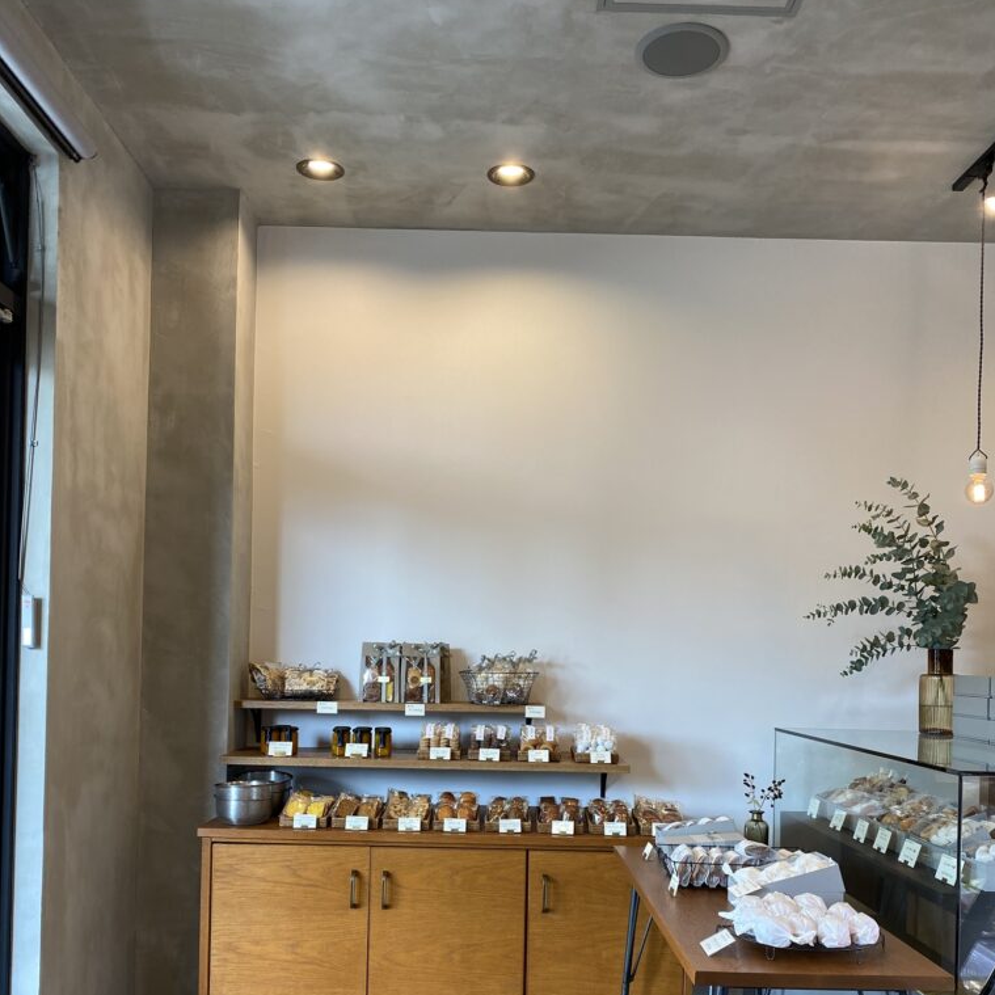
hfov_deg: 52.5
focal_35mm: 31
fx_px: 1008
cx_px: 502
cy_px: 658
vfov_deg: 51.6
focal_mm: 4.25
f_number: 1.8
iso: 100
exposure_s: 1/120
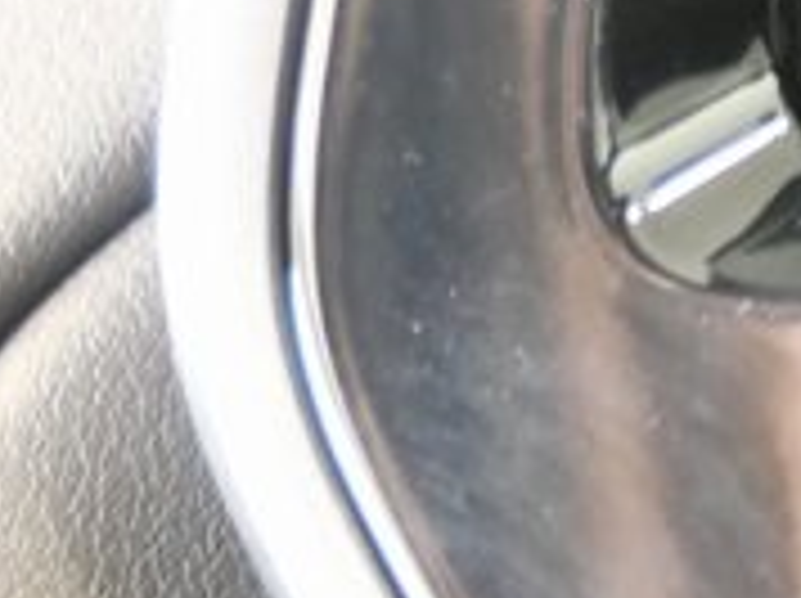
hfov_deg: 9.8
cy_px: 1484
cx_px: 2034
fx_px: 3998
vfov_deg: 7.9
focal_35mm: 173
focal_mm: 15
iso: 3200
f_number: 3.7
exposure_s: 1/6
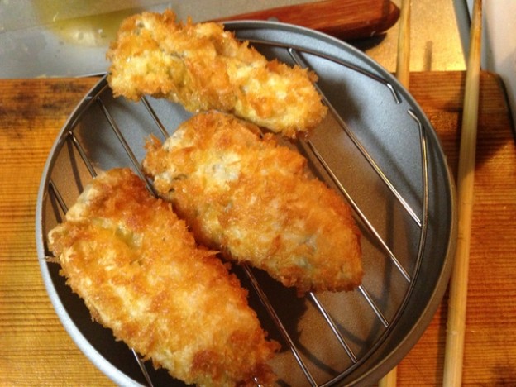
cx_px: 258
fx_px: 492
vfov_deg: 42.9
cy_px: 194
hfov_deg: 55.4
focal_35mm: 33
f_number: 2.4
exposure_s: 1/20
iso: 400
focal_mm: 4.13
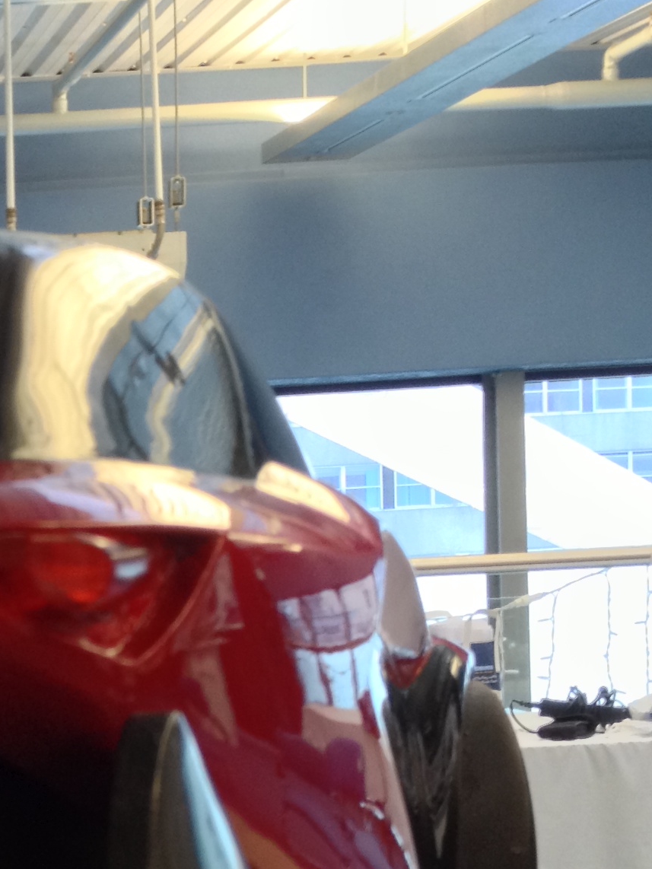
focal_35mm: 100
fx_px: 2510
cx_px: -257
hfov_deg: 14.1
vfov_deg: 19.3
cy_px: 747
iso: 100
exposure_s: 1/20
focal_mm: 4.28
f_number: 2.4
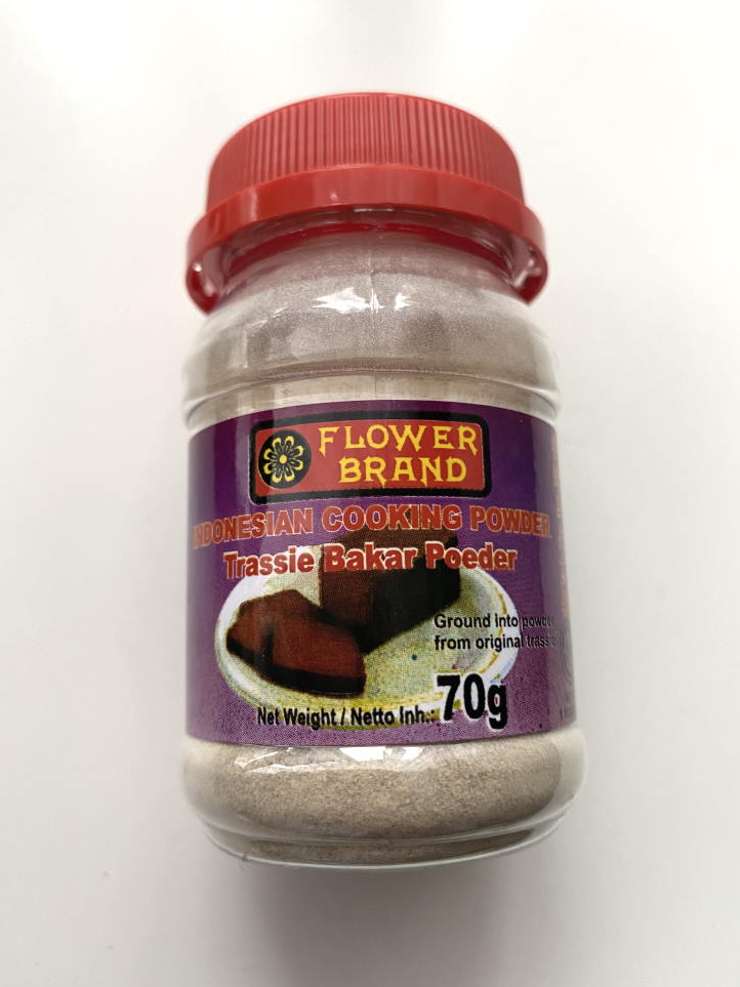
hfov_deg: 51.3
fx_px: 770
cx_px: 367
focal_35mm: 27
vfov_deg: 65.3
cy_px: 488
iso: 250
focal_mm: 4.25
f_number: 1.8
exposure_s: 1/60
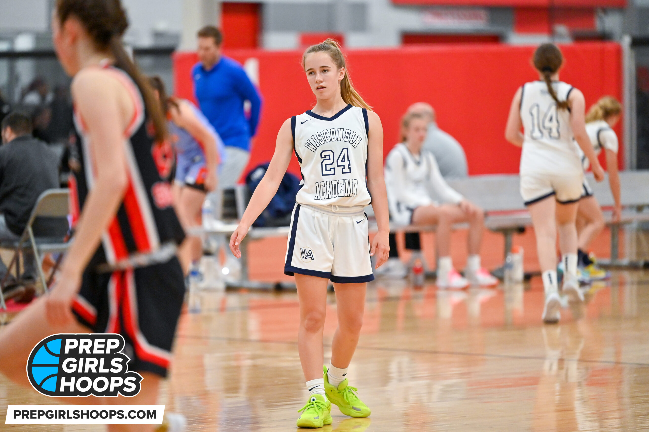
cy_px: 216
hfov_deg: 10.3
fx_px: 3603
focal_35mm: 200
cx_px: 324
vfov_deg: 6.9
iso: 4000
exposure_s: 1/1250
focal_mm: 200
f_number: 2.8
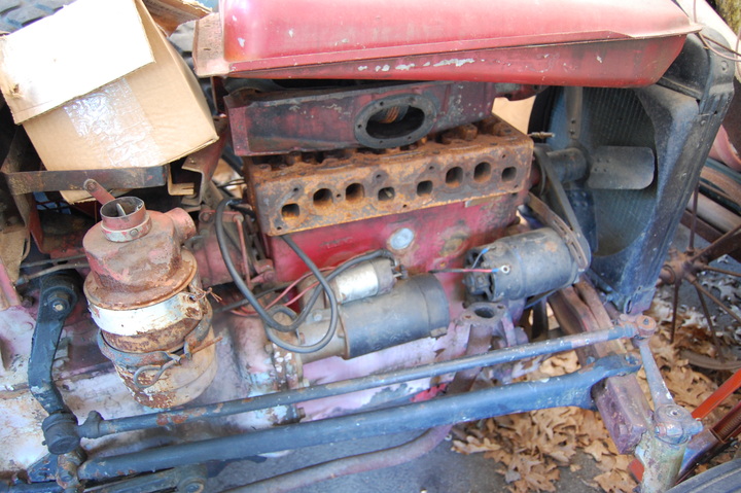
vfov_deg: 47.9
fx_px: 555
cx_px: 370
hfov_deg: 67.4
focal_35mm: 27
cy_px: 246
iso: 800
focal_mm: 18
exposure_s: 1/20
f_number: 3.5
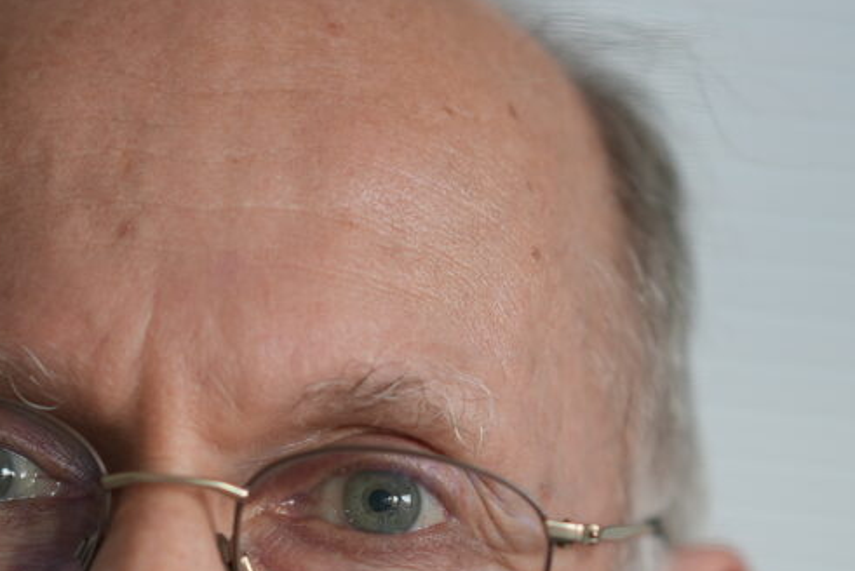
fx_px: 6321
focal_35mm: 266
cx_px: -56
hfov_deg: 7.7
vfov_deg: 5.1
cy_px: 790
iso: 200
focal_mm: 85
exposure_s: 1/100
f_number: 1.8
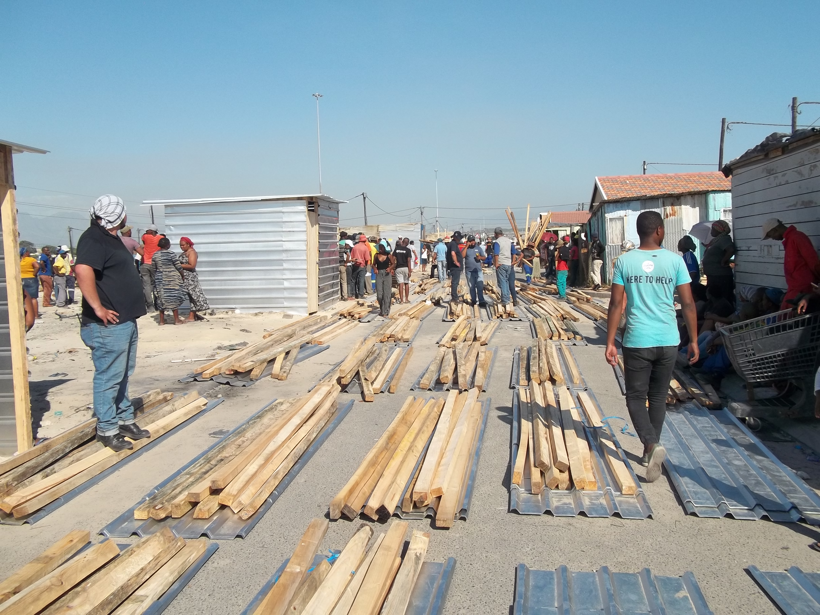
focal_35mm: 32
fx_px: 758
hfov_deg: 56.8
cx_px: 410
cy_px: 308
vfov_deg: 44.2
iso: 80
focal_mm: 5.7
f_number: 8.8
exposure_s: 1/250
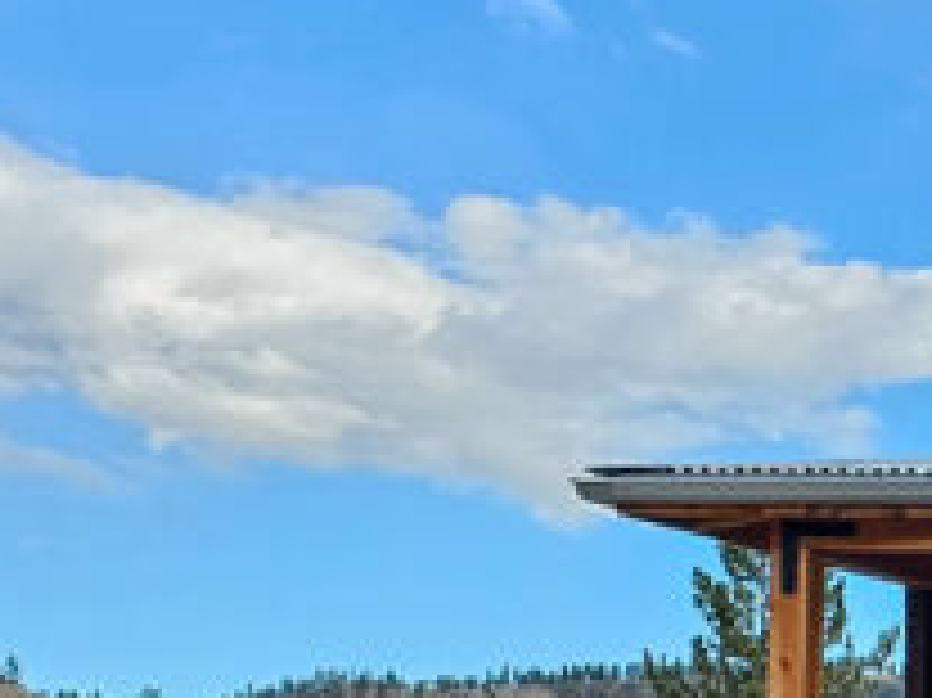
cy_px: 639
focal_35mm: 114
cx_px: 2071
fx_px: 3068
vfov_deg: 12.9
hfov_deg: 13.7
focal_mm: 6.3
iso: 10
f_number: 1.7
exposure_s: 1/230
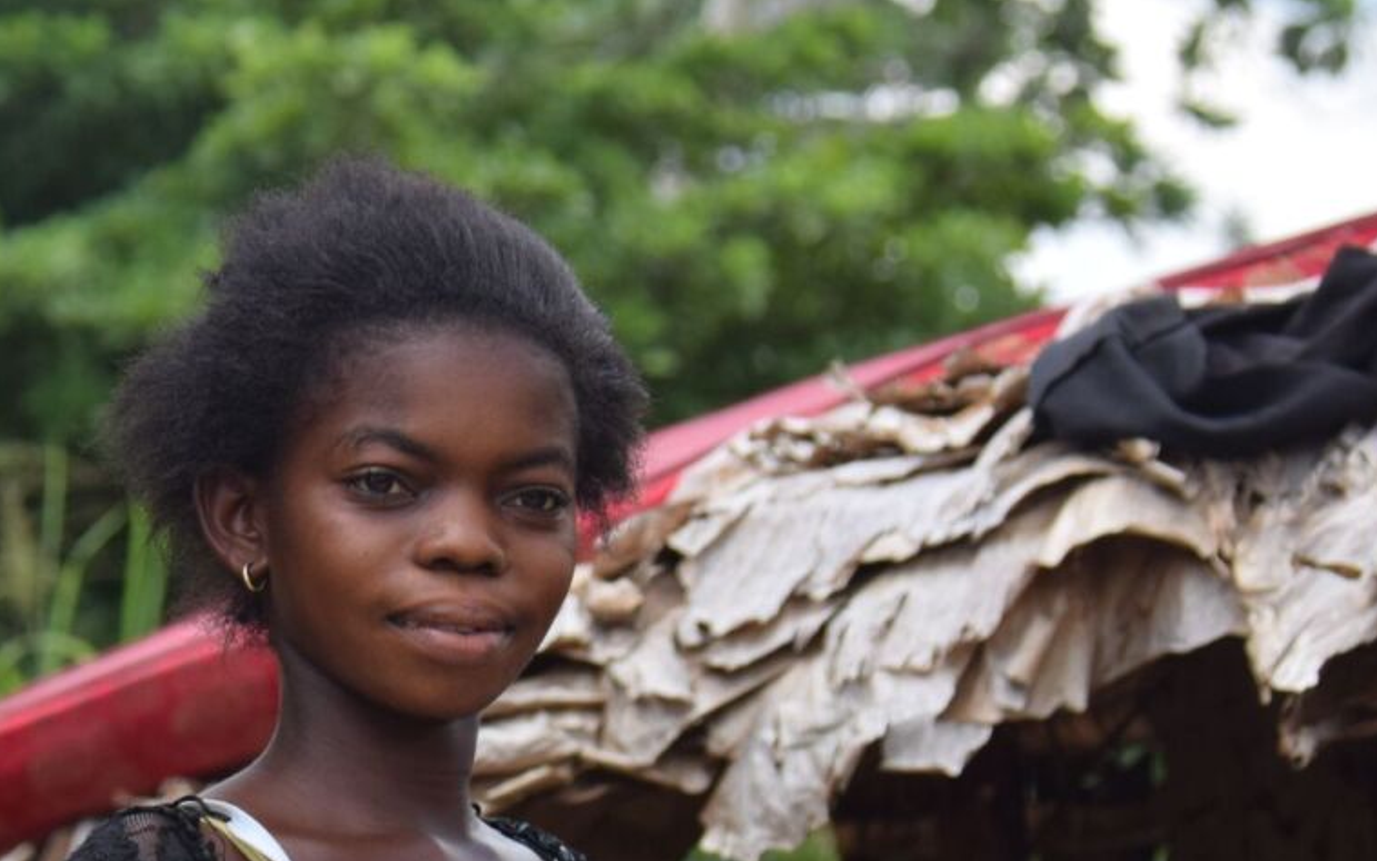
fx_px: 9533
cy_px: 781
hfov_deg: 8.2
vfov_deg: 5.2
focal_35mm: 254
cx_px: 22
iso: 320
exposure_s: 1/500
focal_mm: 82
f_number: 5.6
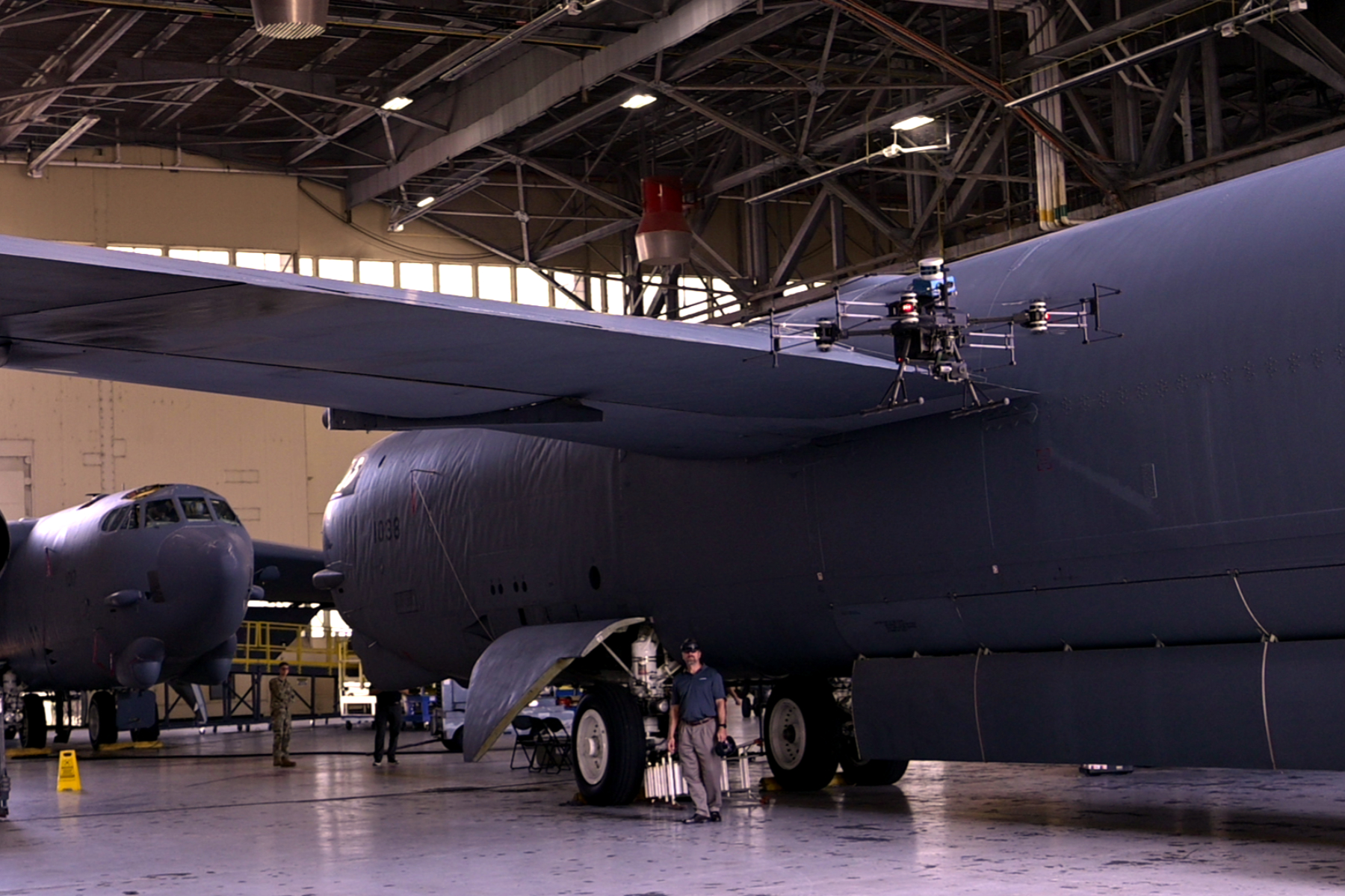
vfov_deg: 29.2
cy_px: 448
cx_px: 672
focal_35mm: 46
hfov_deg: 42.7
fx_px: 1718
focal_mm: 46
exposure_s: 1/60
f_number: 6.3
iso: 320
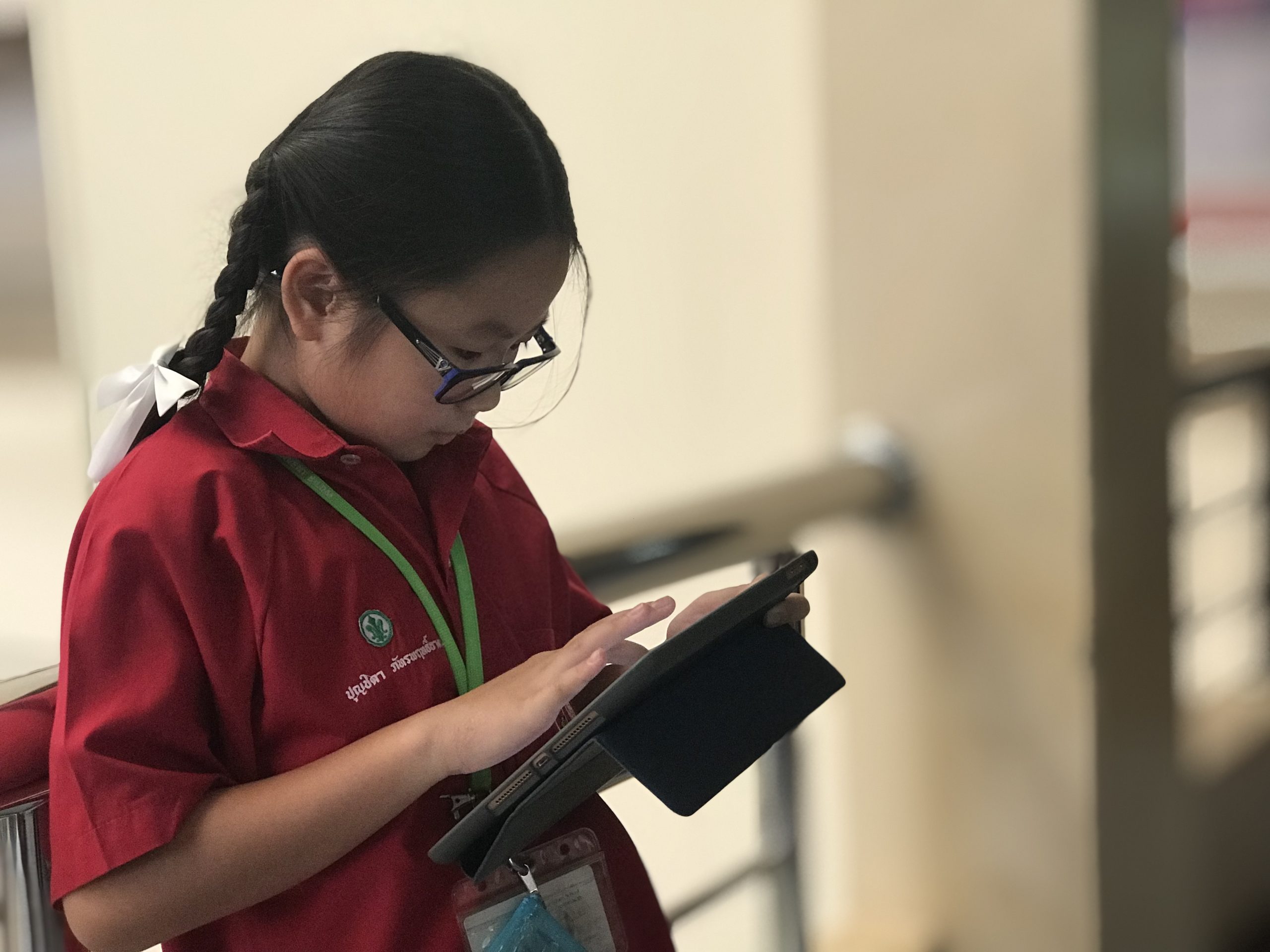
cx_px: 635
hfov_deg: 33.8
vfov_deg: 25.7
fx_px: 2091
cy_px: 476
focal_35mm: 57
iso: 160
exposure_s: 1/50
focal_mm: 6.6
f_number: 2.8
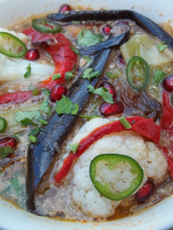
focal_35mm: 33
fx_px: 220
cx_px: 86
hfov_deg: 42.9
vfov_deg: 55.4
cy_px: 115
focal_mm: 5.9
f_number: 3.3
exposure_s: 1/60
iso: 64
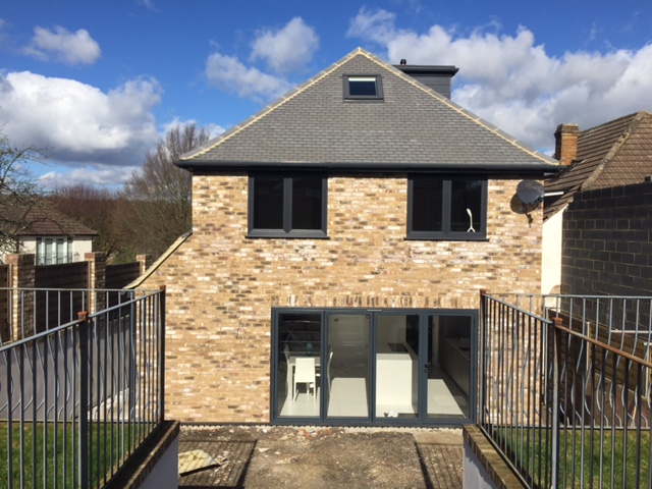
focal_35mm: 29
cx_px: 326
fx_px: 546
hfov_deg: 61.7
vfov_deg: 48.2
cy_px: 244
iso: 32
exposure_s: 1/3049
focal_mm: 4.15
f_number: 2.2
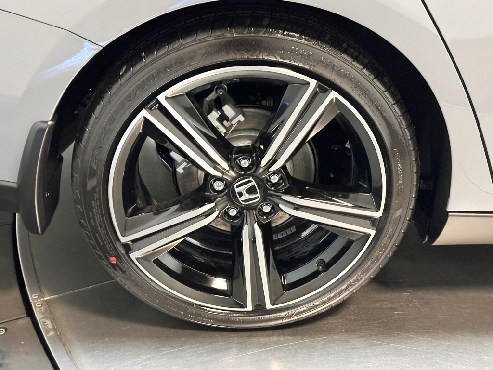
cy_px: 185
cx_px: 246
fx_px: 684
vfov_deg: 30.3
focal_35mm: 48
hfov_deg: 39.7
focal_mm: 6.86
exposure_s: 1/30
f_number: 1.78
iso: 640
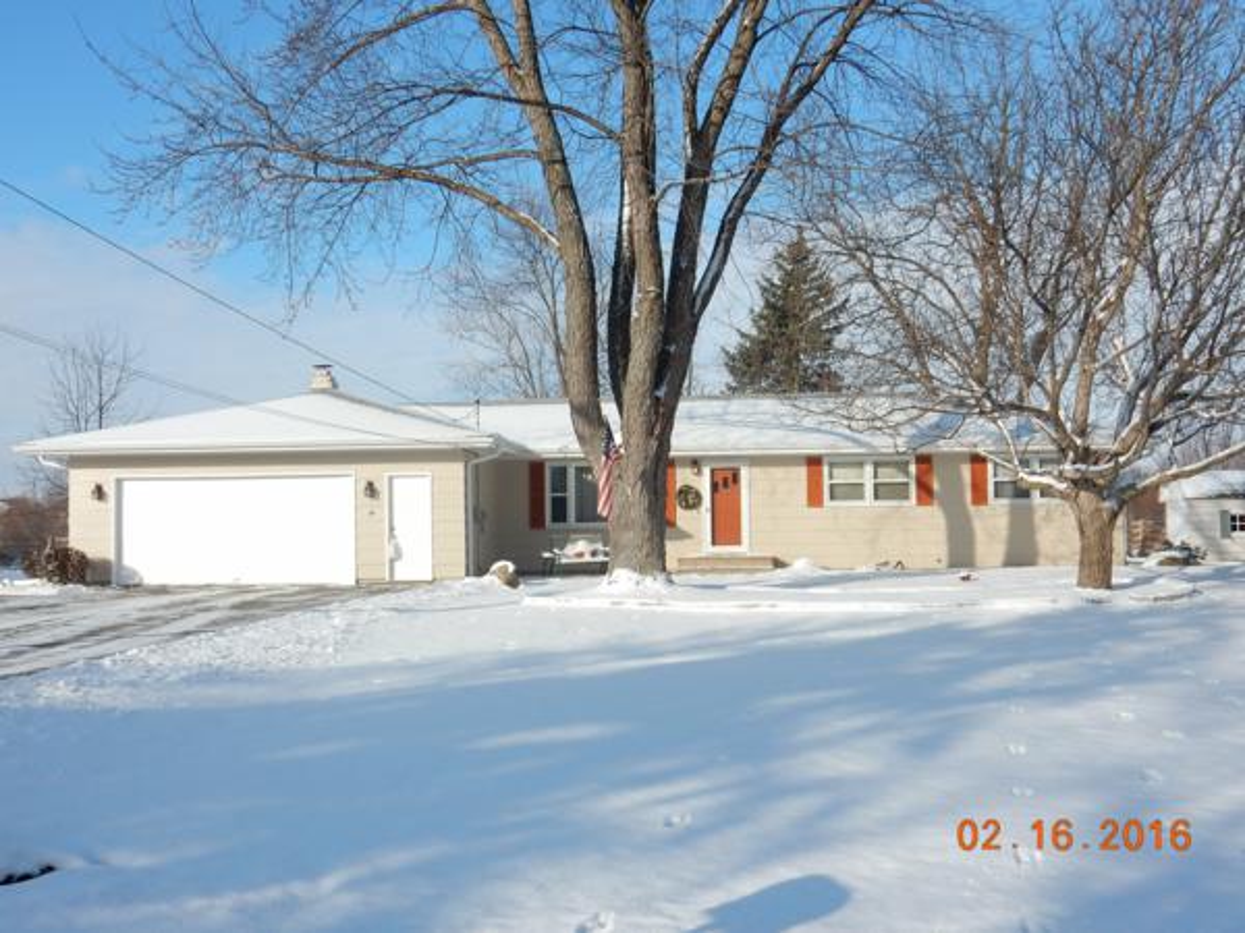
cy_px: 466
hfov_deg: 51.4
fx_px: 1295
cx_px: 622
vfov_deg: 39.7
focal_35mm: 36
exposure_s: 1/1250
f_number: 4
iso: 125
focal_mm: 6.4
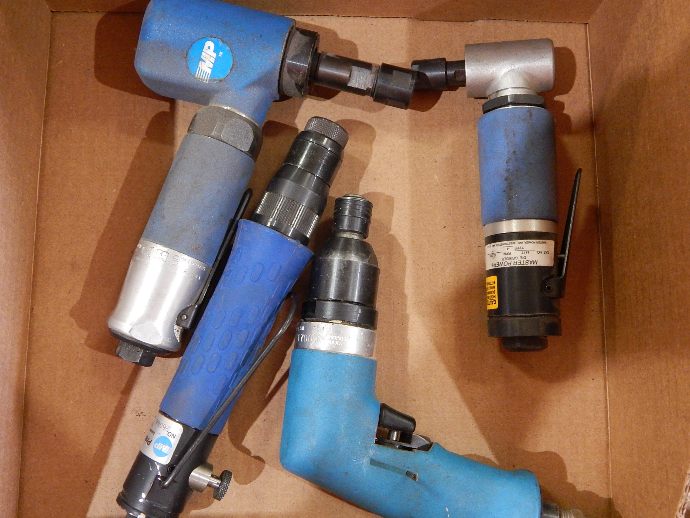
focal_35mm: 38
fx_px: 757
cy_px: 259
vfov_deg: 37.7
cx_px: 345
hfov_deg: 49.0
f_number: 3.4
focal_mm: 6.8
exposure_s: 1/10
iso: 200
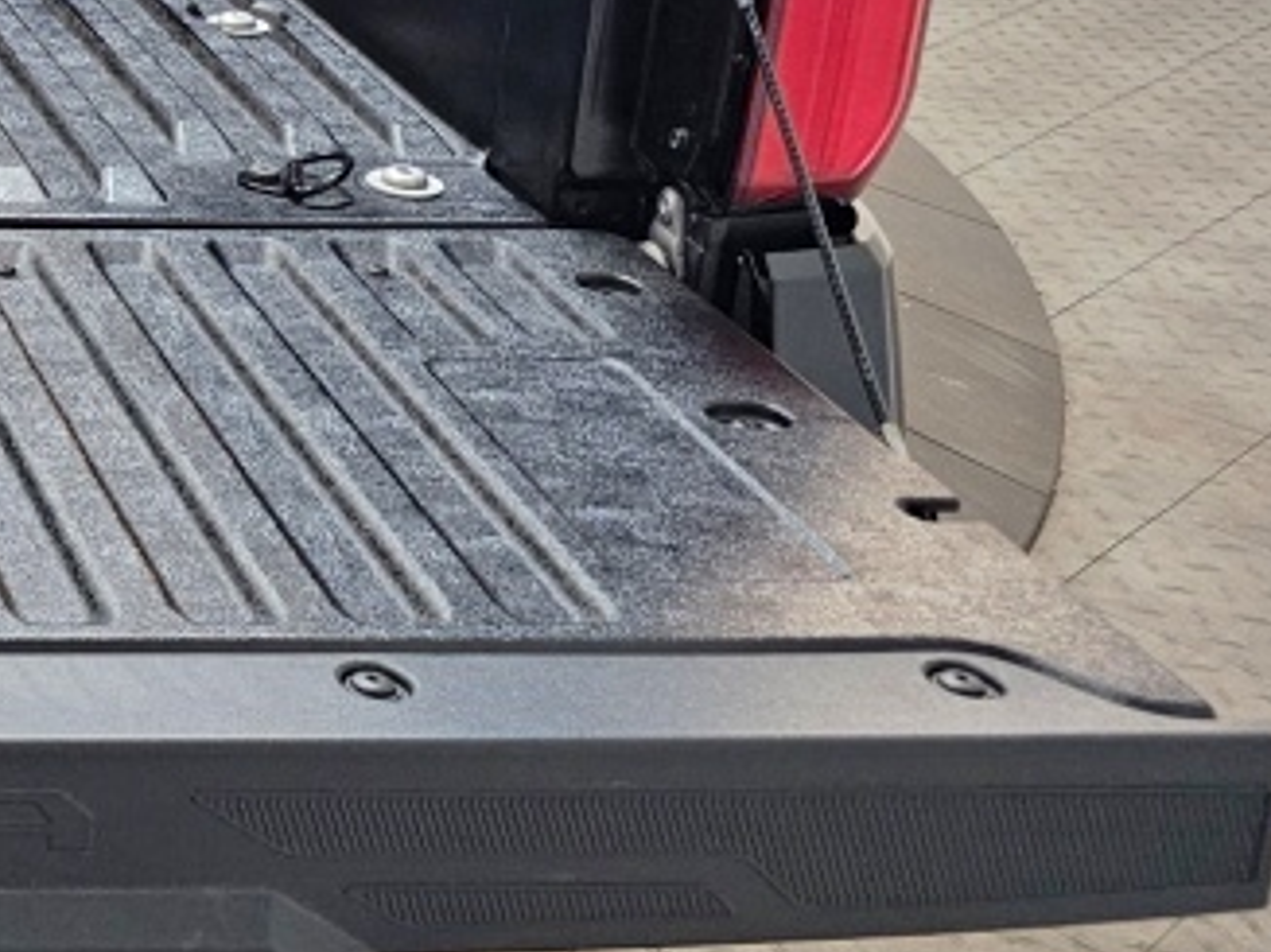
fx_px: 2643
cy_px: -39
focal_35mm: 72
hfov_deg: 22.7
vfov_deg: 19.7
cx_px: -575
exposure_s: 1/60
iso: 640
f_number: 1.7
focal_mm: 6.3
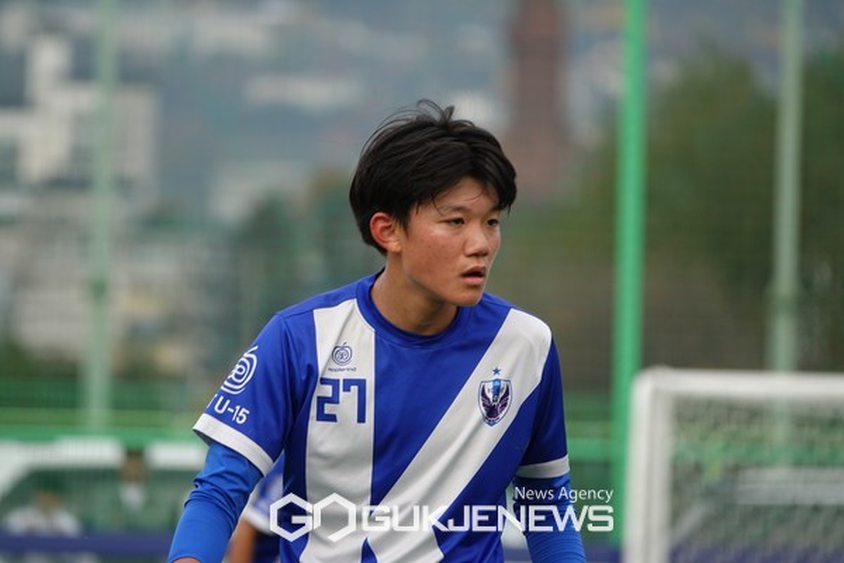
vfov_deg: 2.3
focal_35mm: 600
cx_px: 422
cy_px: 282
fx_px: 14066
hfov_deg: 3.4
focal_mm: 220
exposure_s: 1/250
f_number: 4
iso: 160
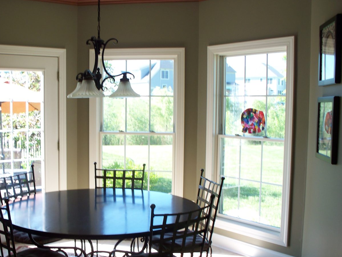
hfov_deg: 41.0
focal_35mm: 46
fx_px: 455
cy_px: 139
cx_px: 133
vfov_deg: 31.5
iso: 80
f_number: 2.8
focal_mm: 7.54
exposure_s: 1/60
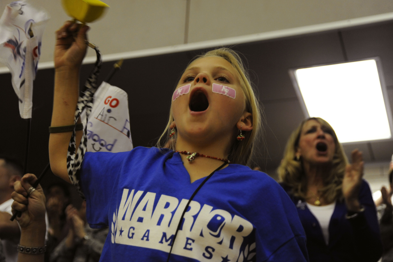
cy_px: 130
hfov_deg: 26.7
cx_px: 197
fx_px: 830
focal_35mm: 76
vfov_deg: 17.9
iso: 2500
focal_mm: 75
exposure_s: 1/125
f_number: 5.6
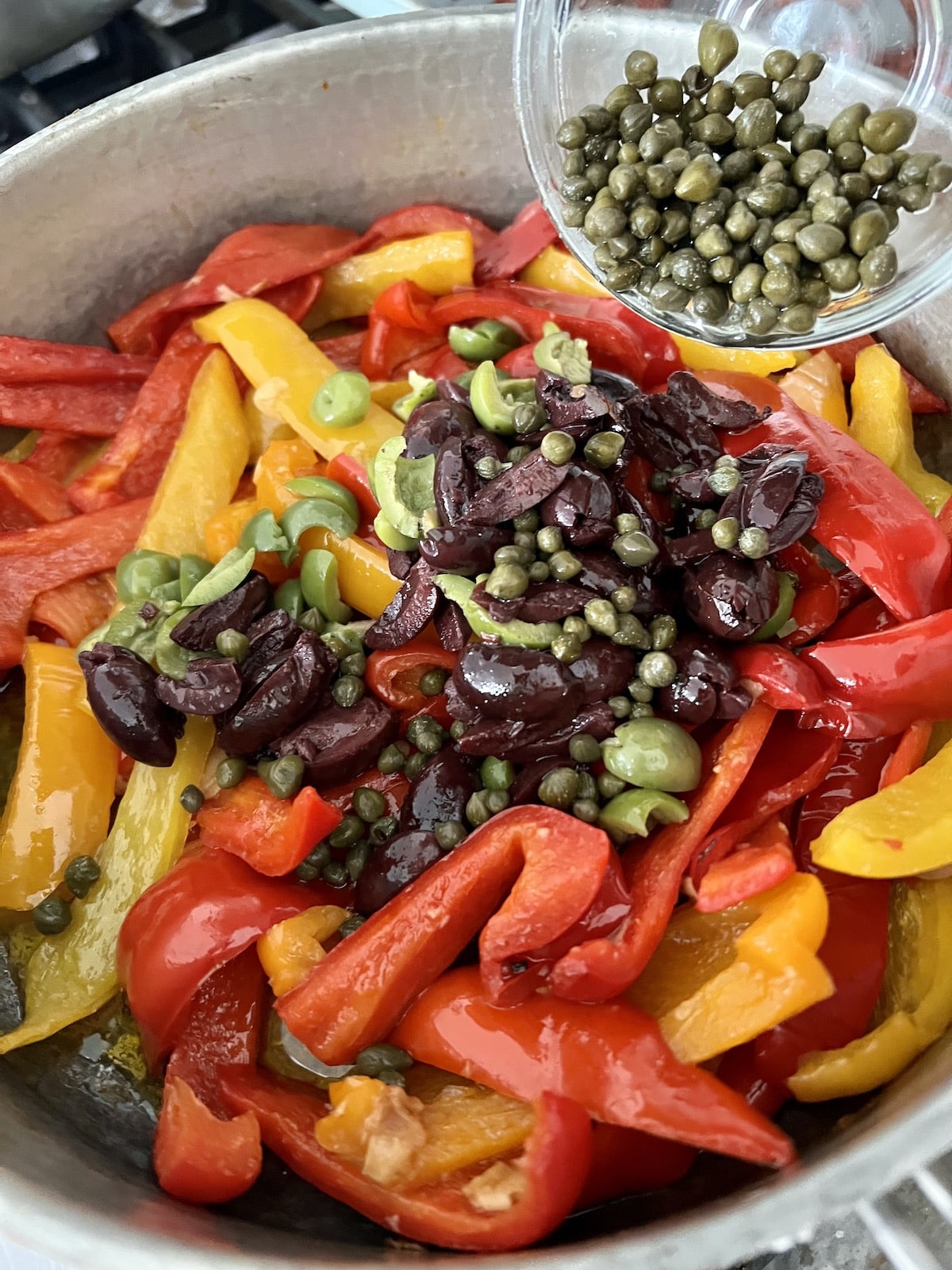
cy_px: 635
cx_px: 476
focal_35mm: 26
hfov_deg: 53.1
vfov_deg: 67.3
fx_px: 953
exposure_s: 1/40
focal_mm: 5.7
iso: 640
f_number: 1.5
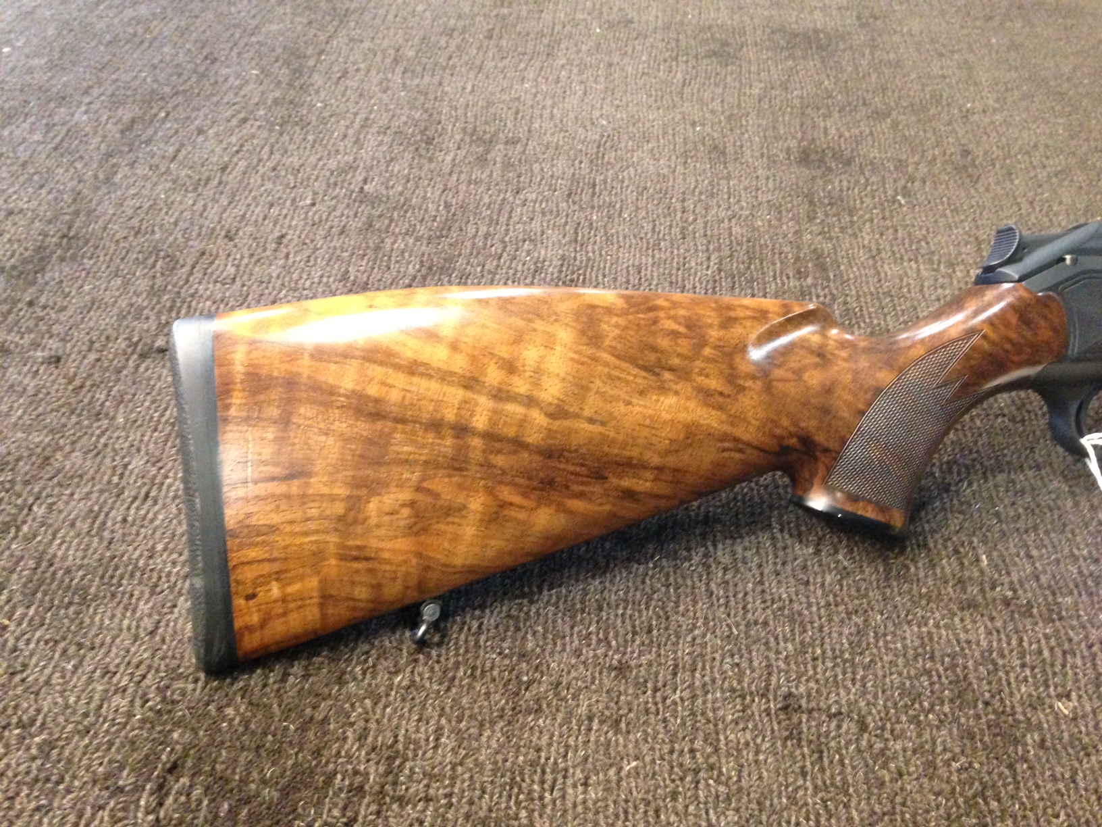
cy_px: 414
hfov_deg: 55.4
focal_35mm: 33
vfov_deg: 42.9
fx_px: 1051
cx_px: 551
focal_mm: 4.12
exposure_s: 1/15
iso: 500
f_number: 2.4
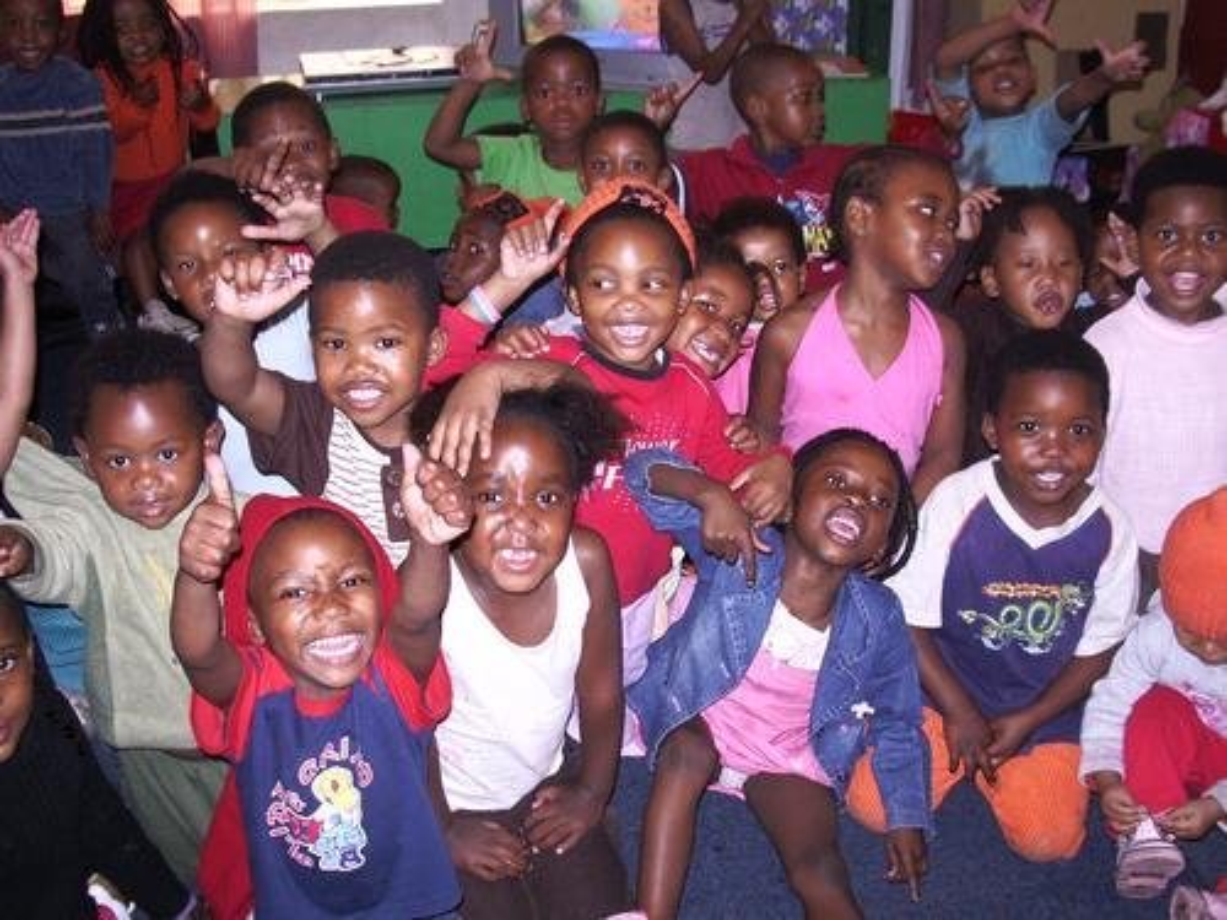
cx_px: 614
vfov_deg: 35.1
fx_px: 1453
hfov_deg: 45.8
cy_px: 460
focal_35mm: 41
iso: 200
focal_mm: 6.8
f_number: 2.8
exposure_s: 1/50
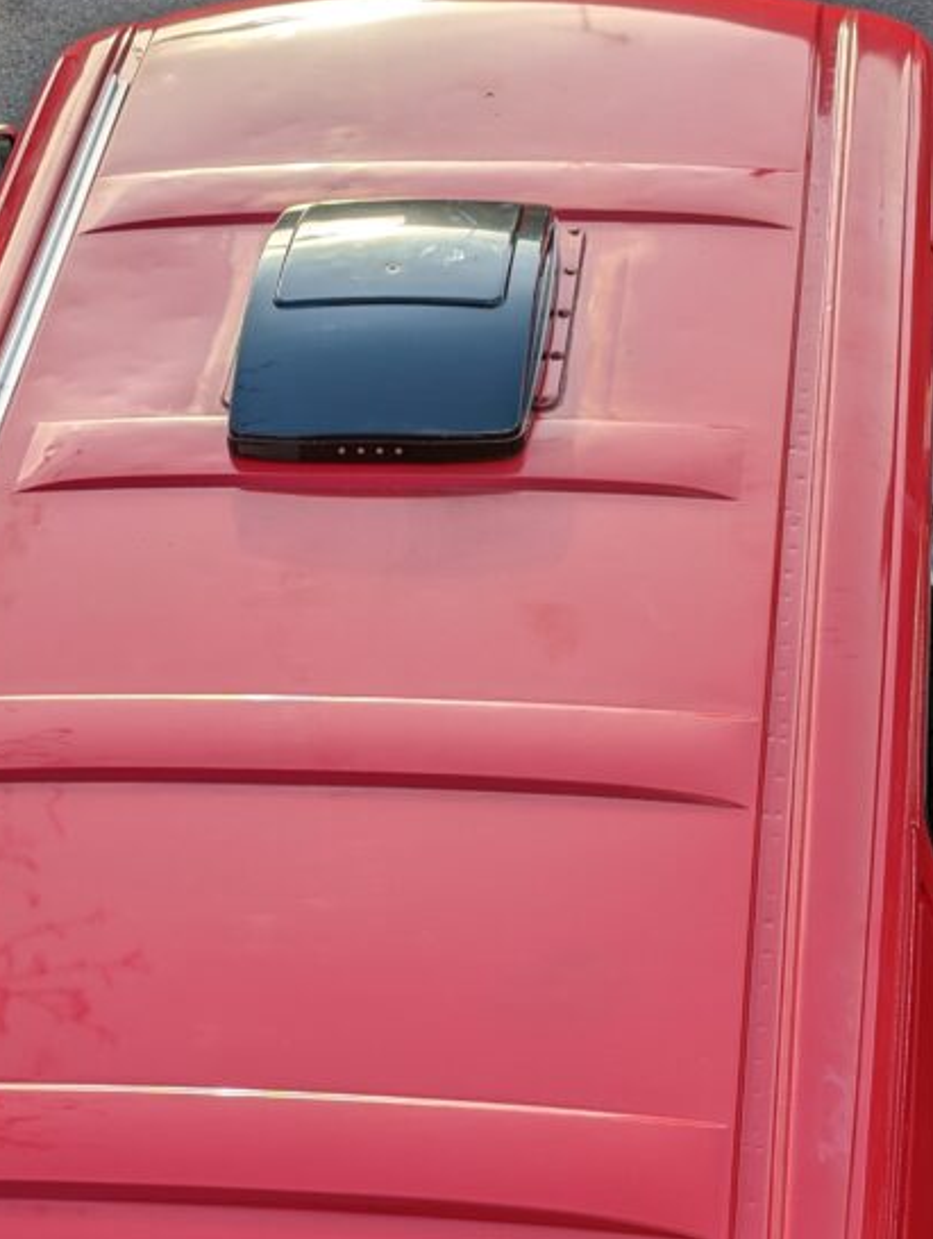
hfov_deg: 16.4
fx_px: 3227
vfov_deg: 21.6
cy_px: 894
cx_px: 299
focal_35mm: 90
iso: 47
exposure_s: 1/808
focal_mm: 6.81
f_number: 1.85
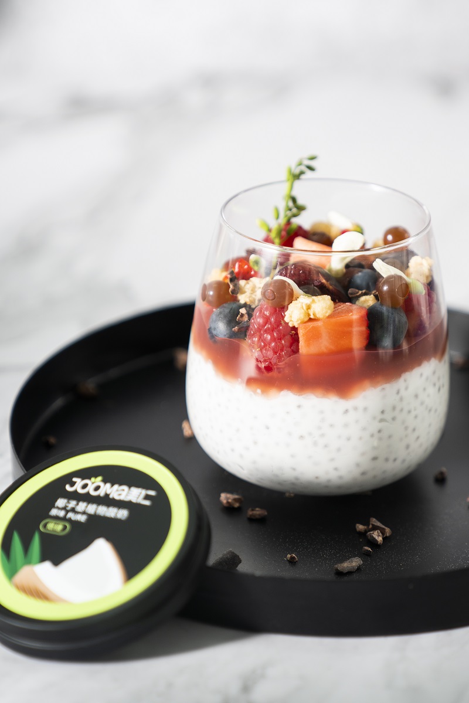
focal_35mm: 105
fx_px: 2051
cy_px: 352
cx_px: 234
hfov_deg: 13.0
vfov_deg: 19.5
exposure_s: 1/125
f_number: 2.8
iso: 80
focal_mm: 70
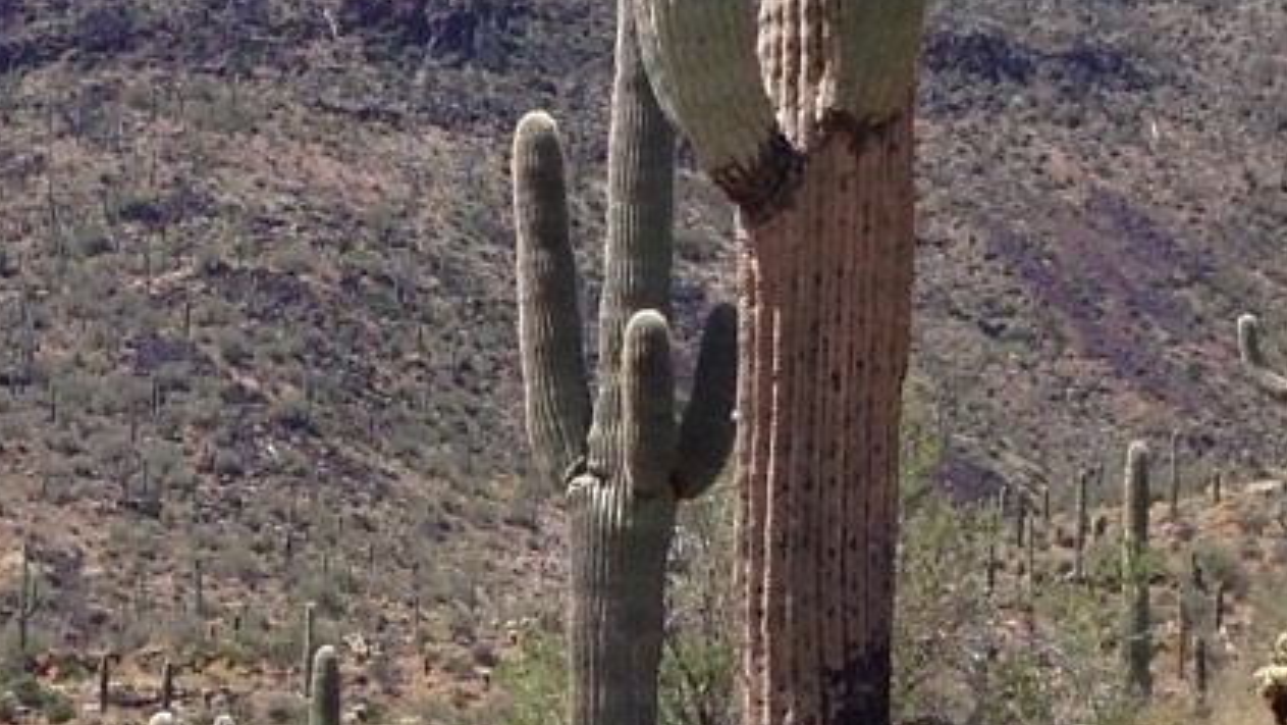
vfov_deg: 6.7
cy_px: 909
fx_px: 6178
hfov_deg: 11.9
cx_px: 391
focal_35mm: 181
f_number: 2.4
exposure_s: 1/1284
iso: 50
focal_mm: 4.28
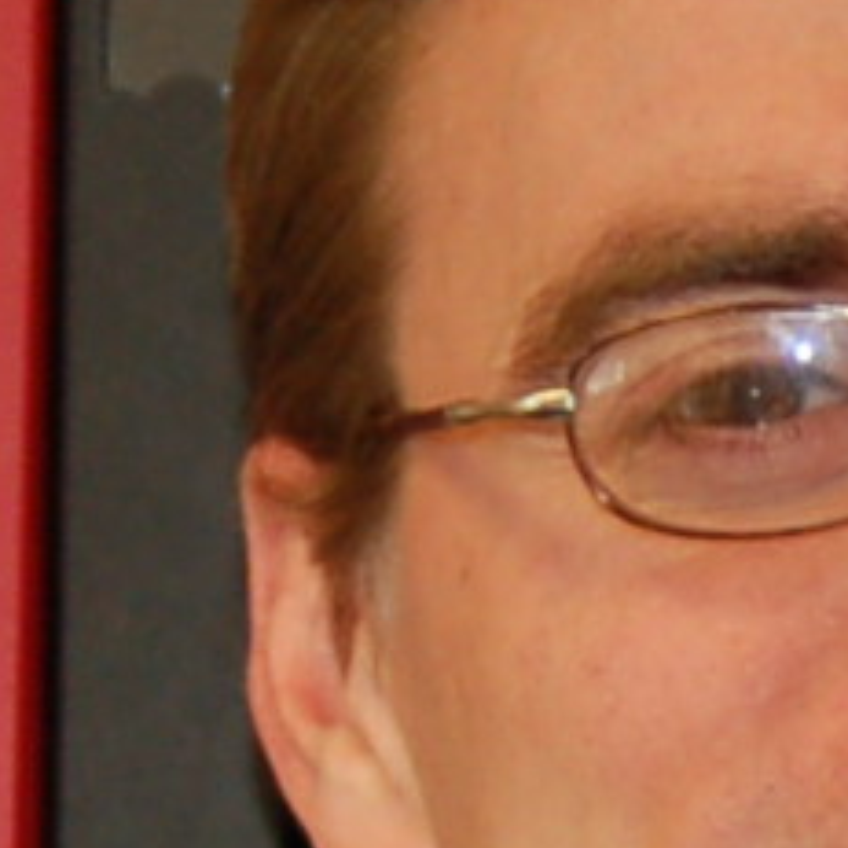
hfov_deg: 4.0
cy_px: 1222
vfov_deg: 4.0
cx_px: 1244
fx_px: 12032
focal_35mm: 434
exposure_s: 1/60
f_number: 3.8
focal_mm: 35
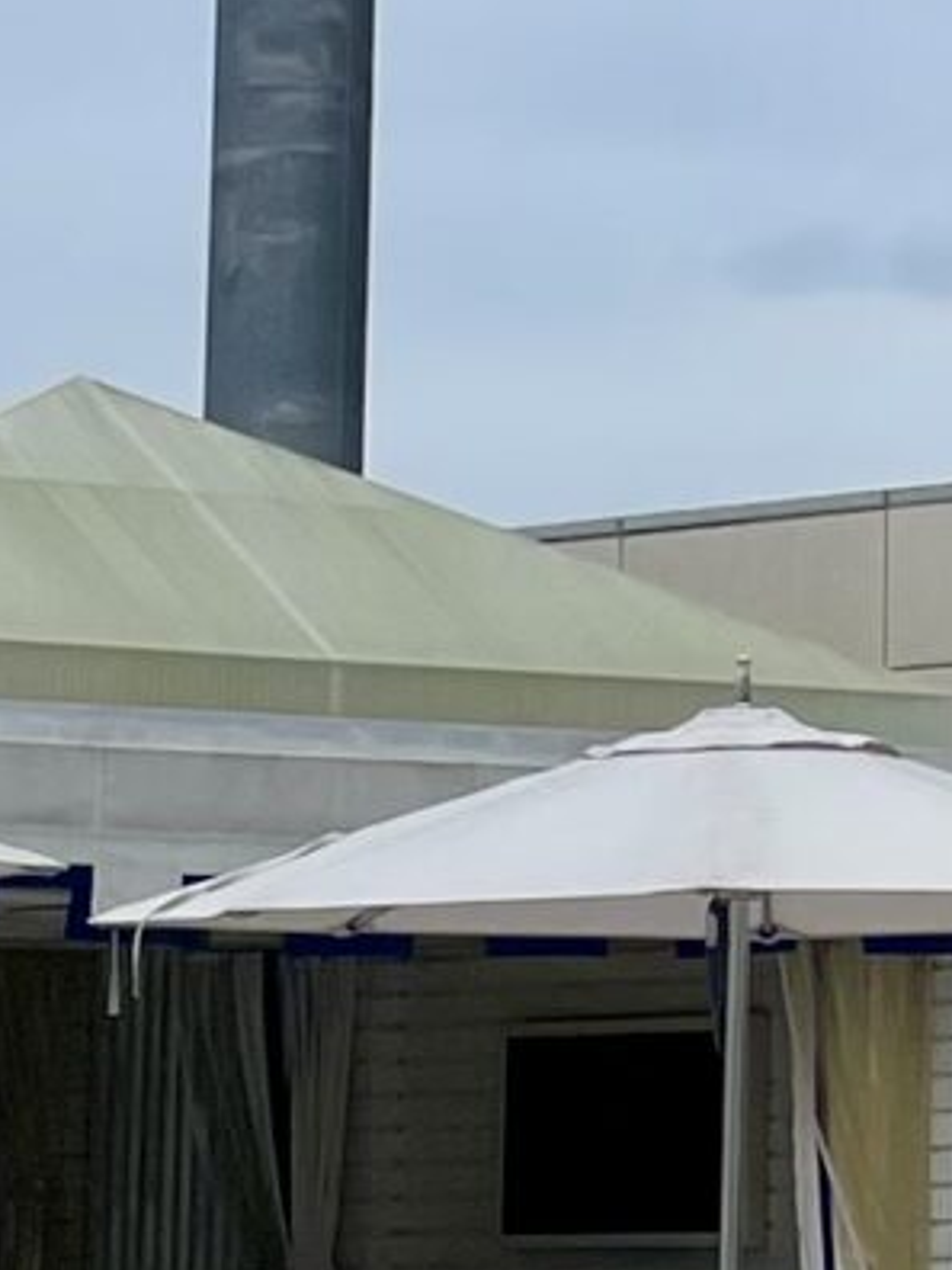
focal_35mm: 168
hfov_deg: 8.8
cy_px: 334
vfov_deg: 11.7
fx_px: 6160
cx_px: 1090
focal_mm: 4.2
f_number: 1.6
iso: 32
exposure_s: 1/3125
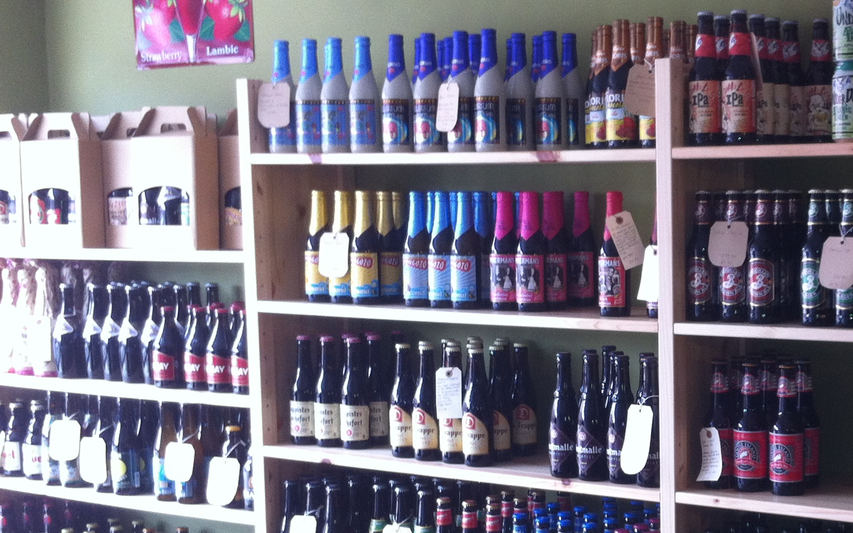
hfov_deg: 29.1
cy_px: 399
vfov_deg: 18.7
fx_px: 1604
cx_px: 688
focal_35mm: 69
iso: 100
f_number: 2.8
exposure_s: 1/15
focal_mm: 3.85
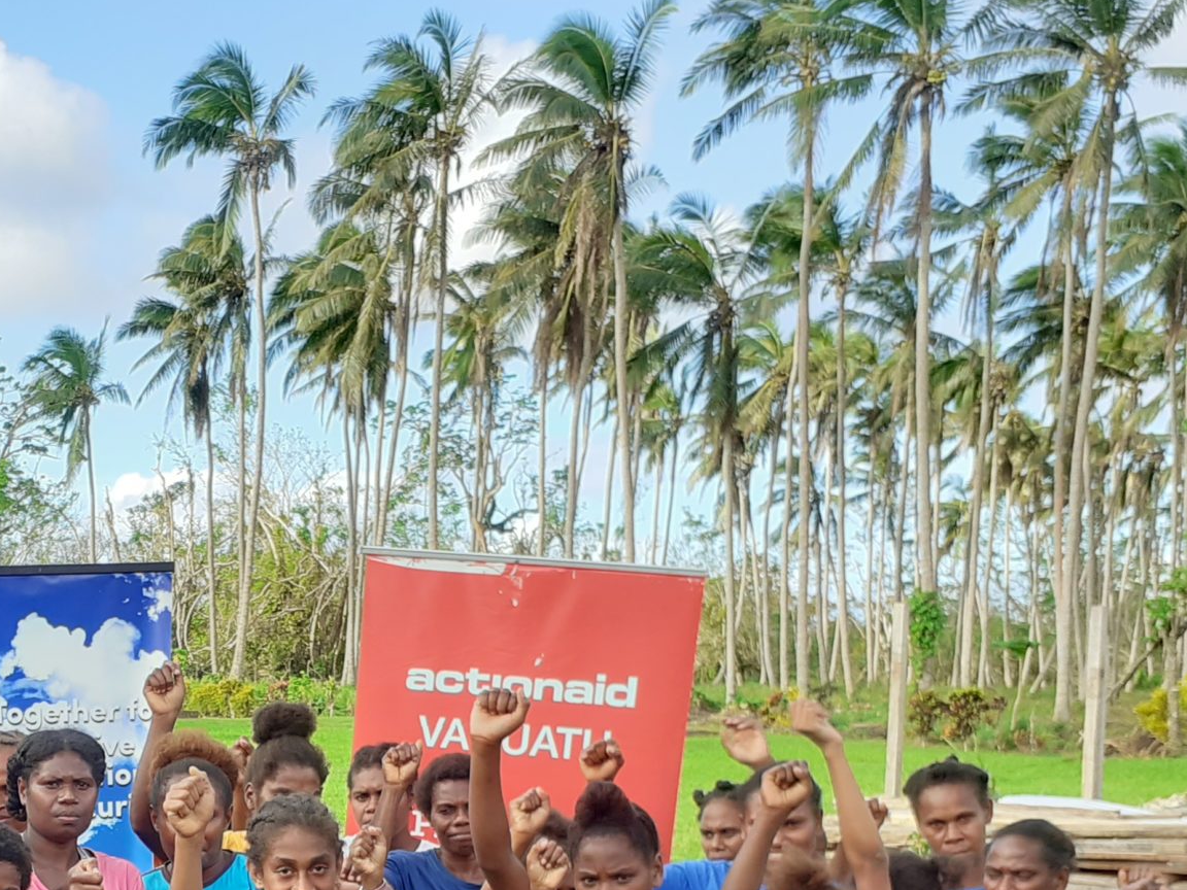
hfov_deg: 31.0
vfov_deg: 23.4
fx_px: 2057
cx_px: 157
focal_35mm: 60
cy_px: 900
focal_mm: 3.6
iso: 40
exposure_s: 1/180
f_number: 1.9
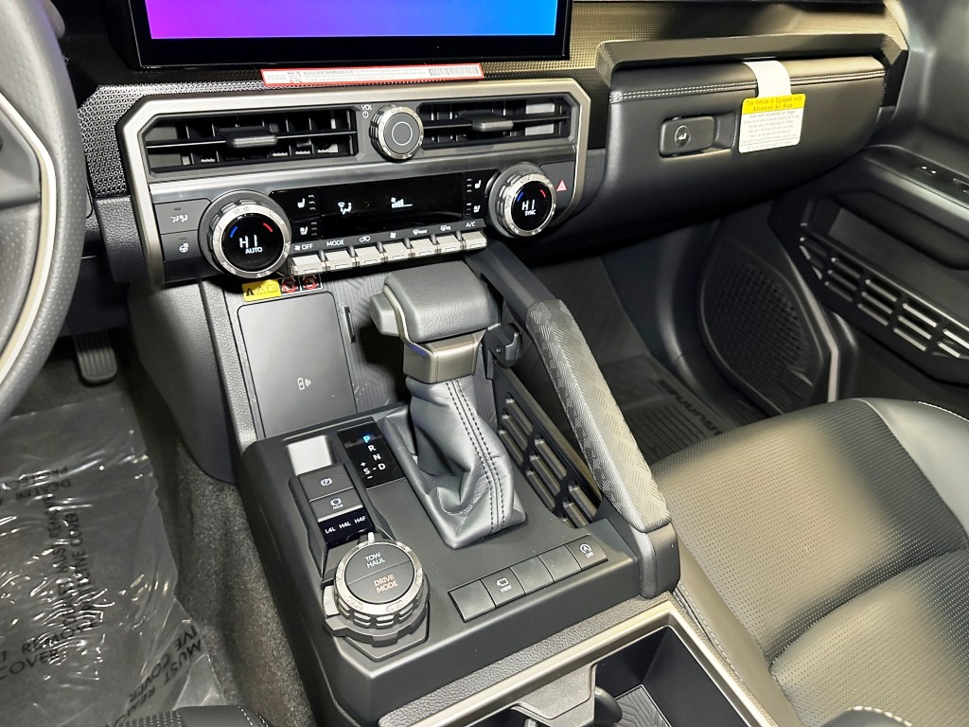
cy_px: 364
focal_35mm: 24
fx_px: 672
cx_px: 484
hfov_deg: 71.6
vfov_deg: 56.8
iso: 1000
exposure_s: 1/38
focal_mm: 6.86
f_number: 1.78
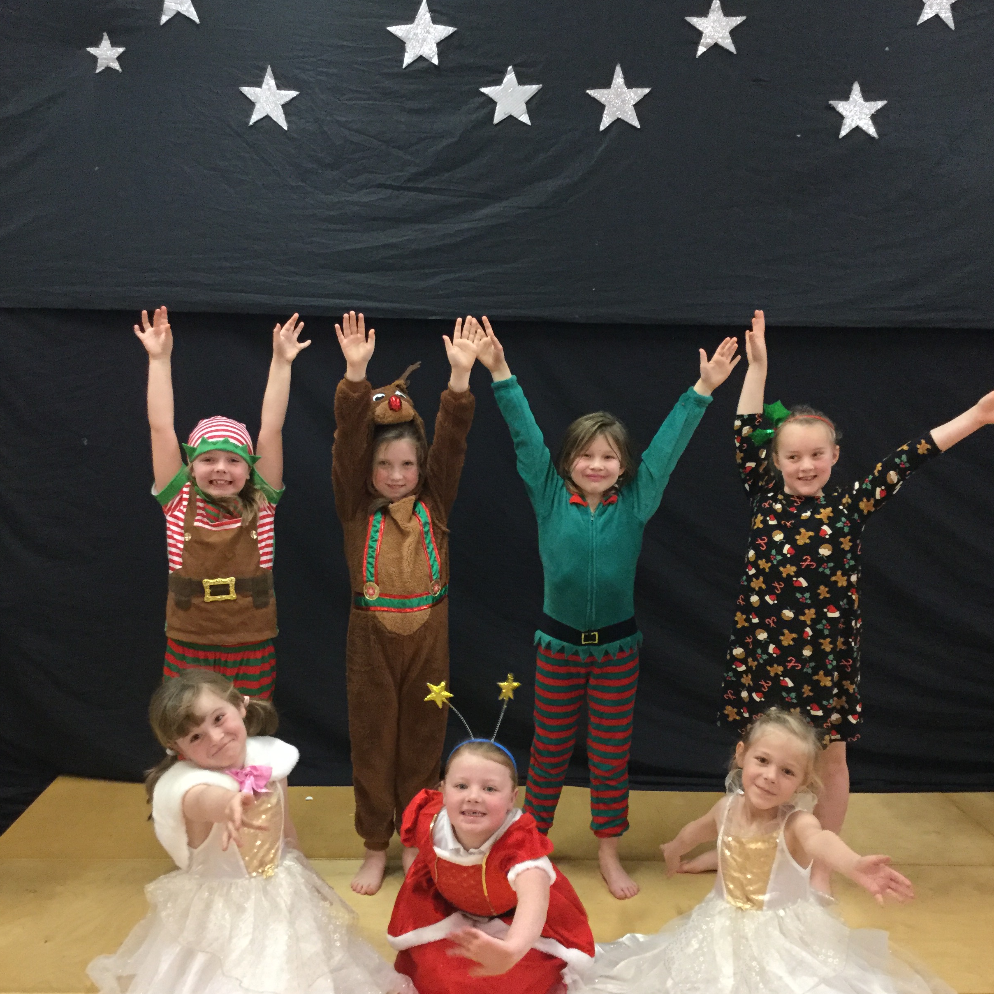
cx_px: 498
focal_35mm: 37
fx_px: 1202
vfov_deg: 44.8
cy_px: 565
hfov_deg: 44.9
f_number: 2.4
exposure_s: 1/33
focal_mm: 3.3
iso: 250
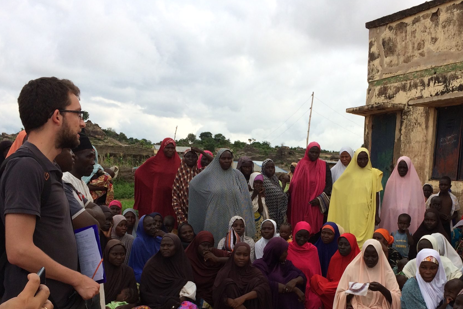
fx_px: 592
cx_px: 285
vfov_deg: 28.4
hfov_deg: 42.5
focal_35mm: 46
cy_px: 262
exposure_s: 1/1172
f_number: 2.2
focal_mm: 4.15
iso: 32
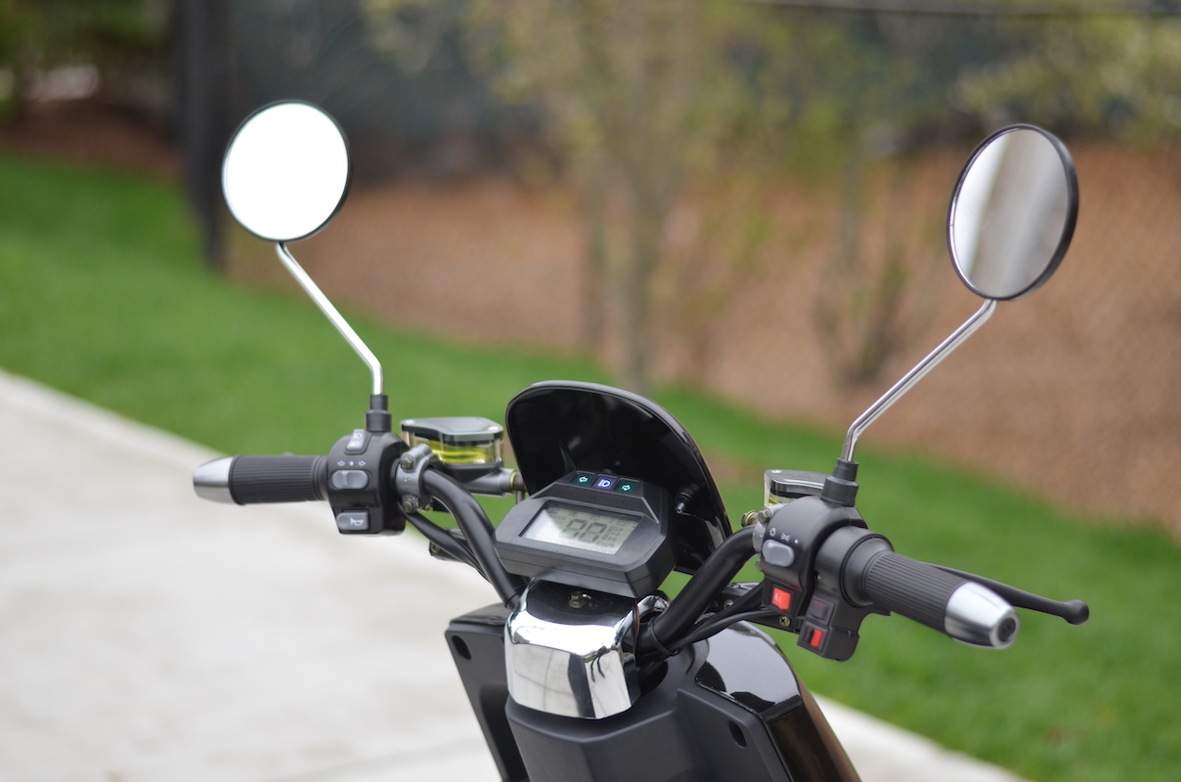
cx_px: 590
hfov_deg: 27.0
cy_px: 391
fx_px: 2455
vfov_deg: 18.1
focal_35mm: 75
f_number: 1.8
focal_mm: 50
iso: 200
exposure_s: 1/1600
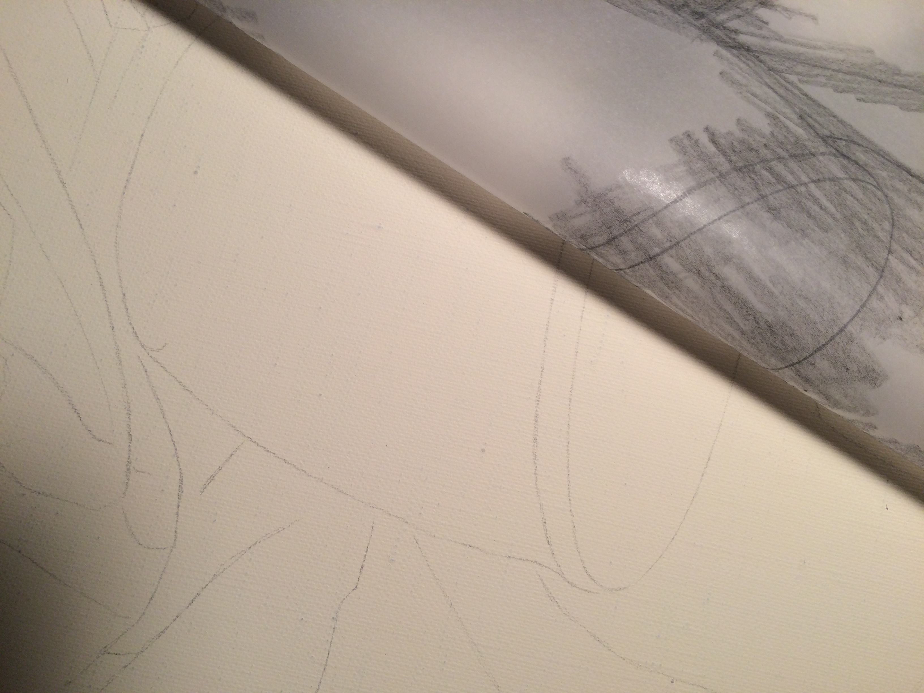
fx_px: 774
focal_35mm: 29
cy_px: 346
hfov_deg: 61.7
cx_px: 462
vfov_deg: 48.2
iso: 40
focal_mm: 4.15
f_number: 2.2
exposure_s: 1/60
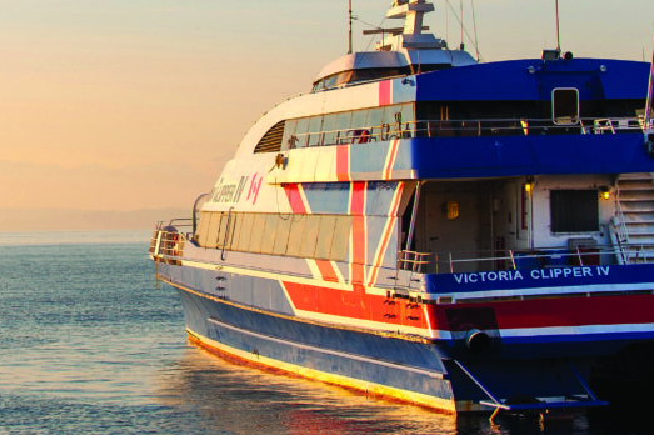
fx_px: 2487
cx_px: 61
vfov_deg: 10.0
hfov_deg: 14.8
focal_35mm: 137
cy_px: 47
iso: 200
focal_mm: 70
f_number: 4
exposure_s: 1/1250
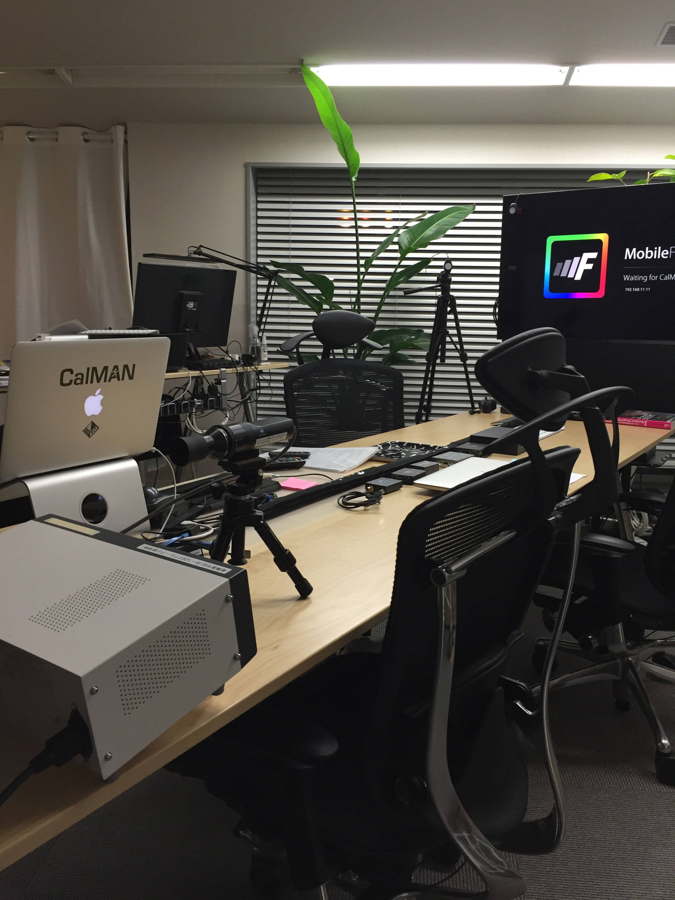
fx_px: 754
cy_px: 450
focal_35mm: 29
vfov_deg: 61.7
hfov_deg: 48.2
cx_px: 338
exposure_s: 1/33
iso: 100
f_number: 2.2
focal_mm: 4.15
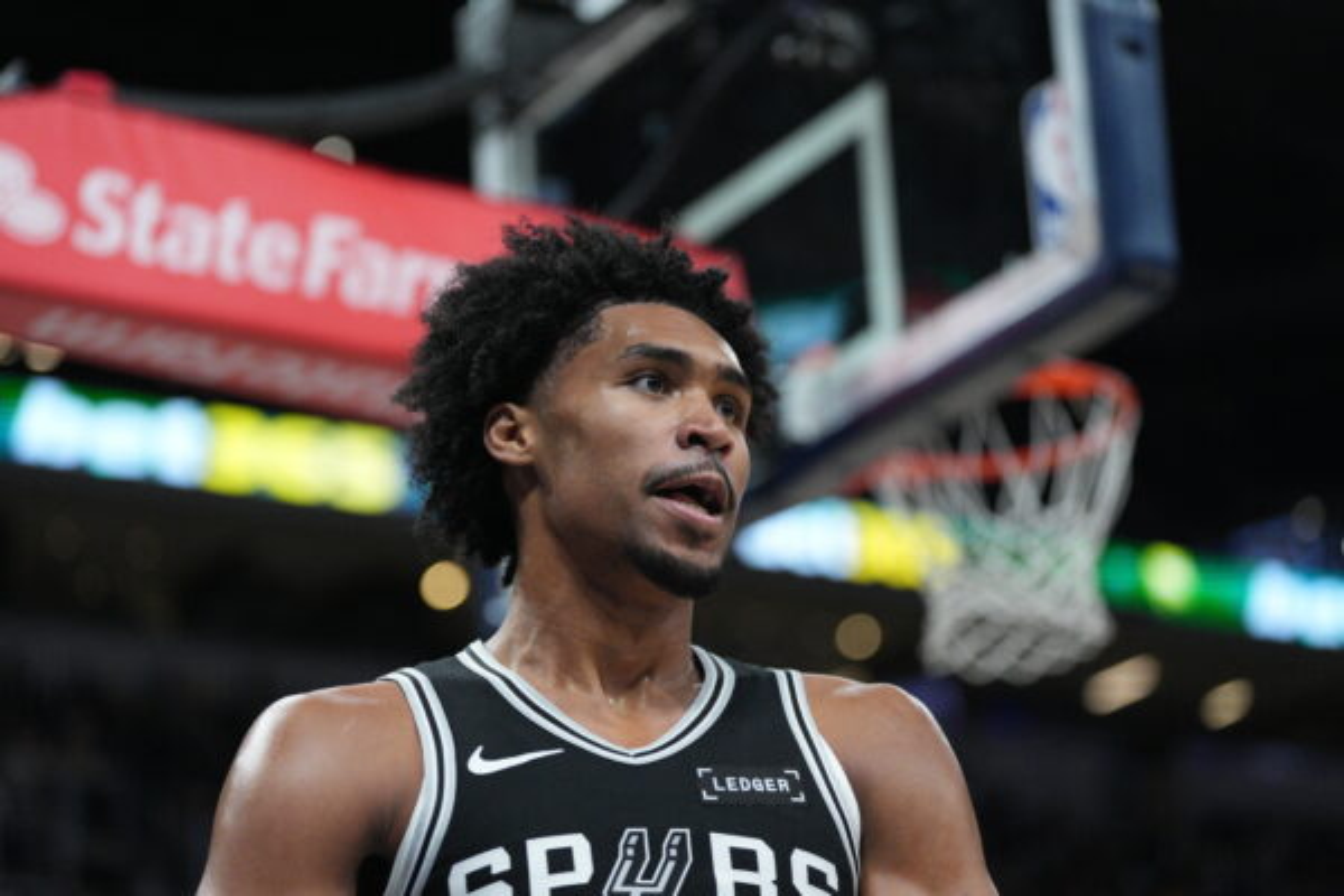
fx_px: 3770
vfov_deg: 13.6
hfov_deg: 20.2
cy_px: 448
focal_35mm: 101
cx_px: 672
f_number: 2.8
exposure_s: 1/2000
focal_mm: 101
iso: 4000
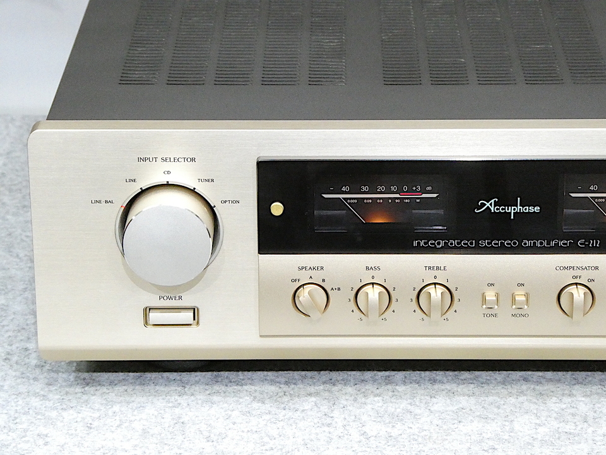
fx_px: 2171
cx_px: 303
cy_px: 228
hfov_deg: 15.9
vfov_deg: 12.0
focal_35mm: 124
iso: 1600
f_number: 5.2
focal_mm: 22.3
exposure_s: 1/30
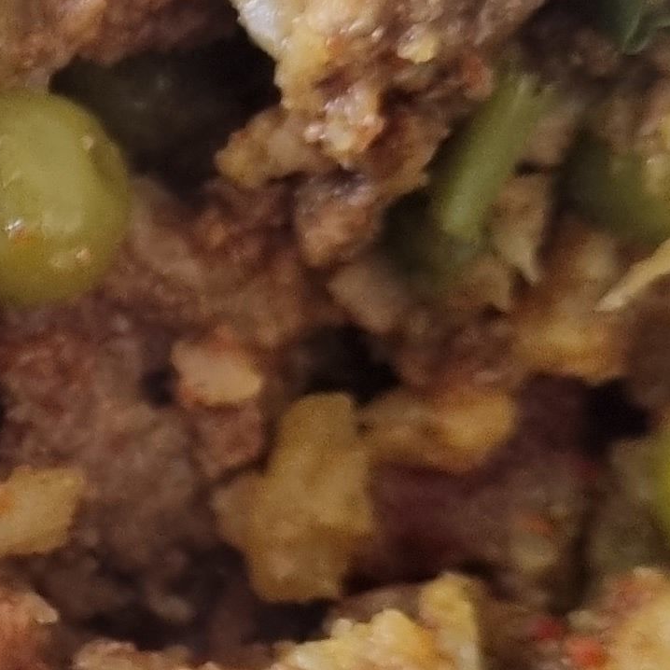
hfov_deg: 12.5
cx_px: -500
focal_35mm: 129
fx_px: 2825
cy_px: 522
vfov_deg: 13.5
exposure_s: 1/33
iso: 500
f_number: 1.8
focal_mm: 5.4
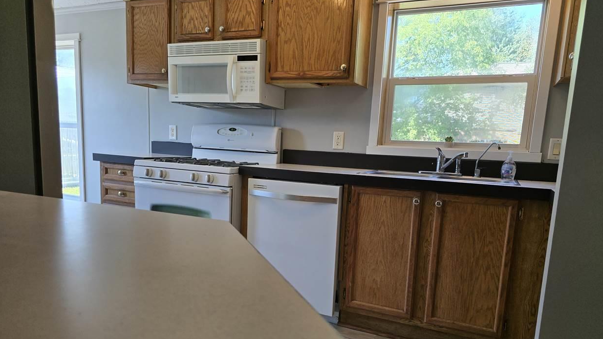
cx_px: 303
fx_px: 416
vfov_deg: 44.1
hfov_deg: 71.9
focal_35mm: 26
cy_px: 206
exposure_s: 1/180
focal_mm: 6.3
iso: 100
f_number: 1.7
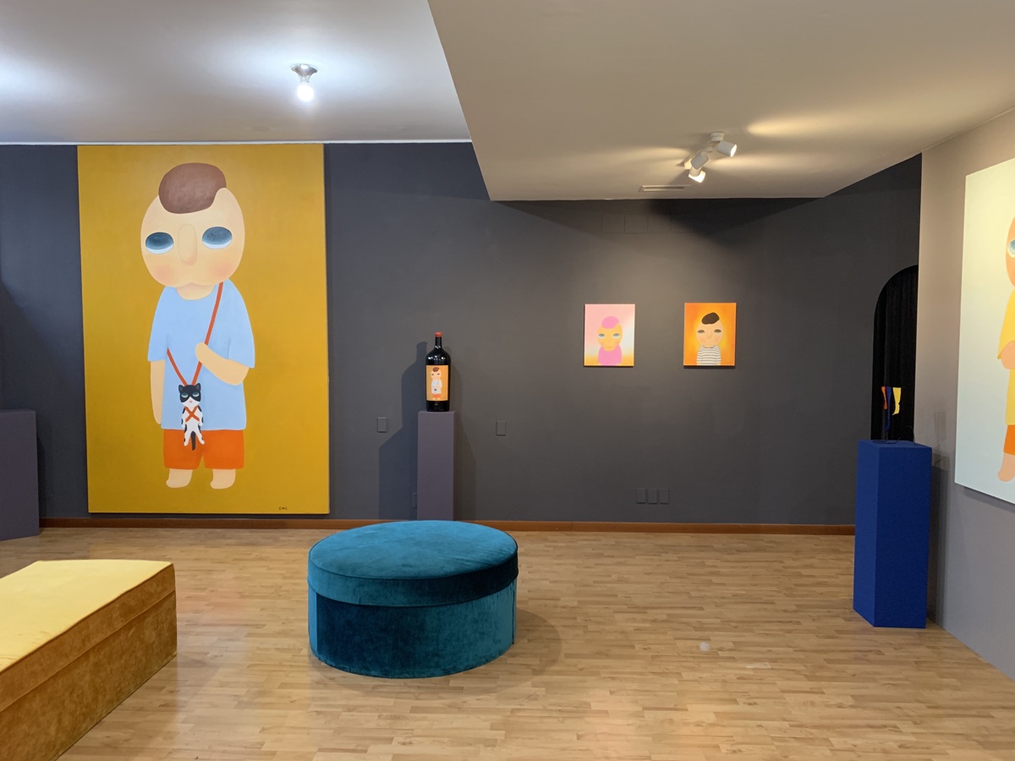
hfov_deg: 67.3
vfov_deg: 53.1
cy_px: 380
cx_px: 508
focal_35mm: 26
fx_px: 762
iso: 250
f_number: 1.8
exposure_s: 1/50
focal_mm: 4.25
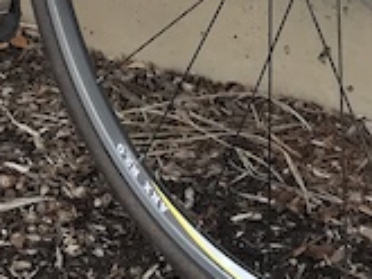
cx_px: 110
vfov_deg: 10.4
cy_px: -200
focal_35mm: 136
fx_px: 1463
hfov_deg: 14.5
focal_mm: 3.99
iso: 32
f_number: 1.8
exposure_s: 1/120
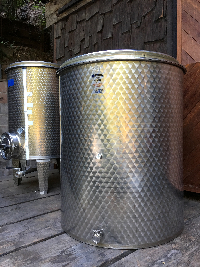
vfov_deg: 61.7
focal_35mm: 29
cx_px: 100
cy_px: 134
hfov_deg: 48.2
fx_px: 223
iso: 40
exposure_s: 1/30
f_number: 2.2
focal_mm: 4.15
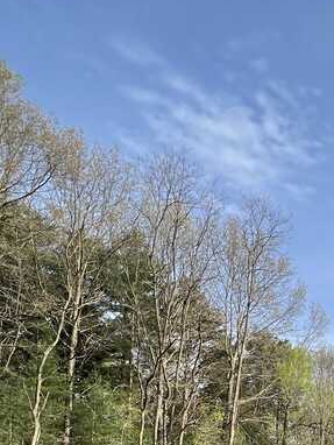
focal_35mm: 34
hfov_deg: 32.9
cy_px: 494
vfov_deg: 42.1
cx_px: 418
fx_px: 437
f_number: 1.8
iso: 32
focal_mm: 1.57
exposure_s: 1/464
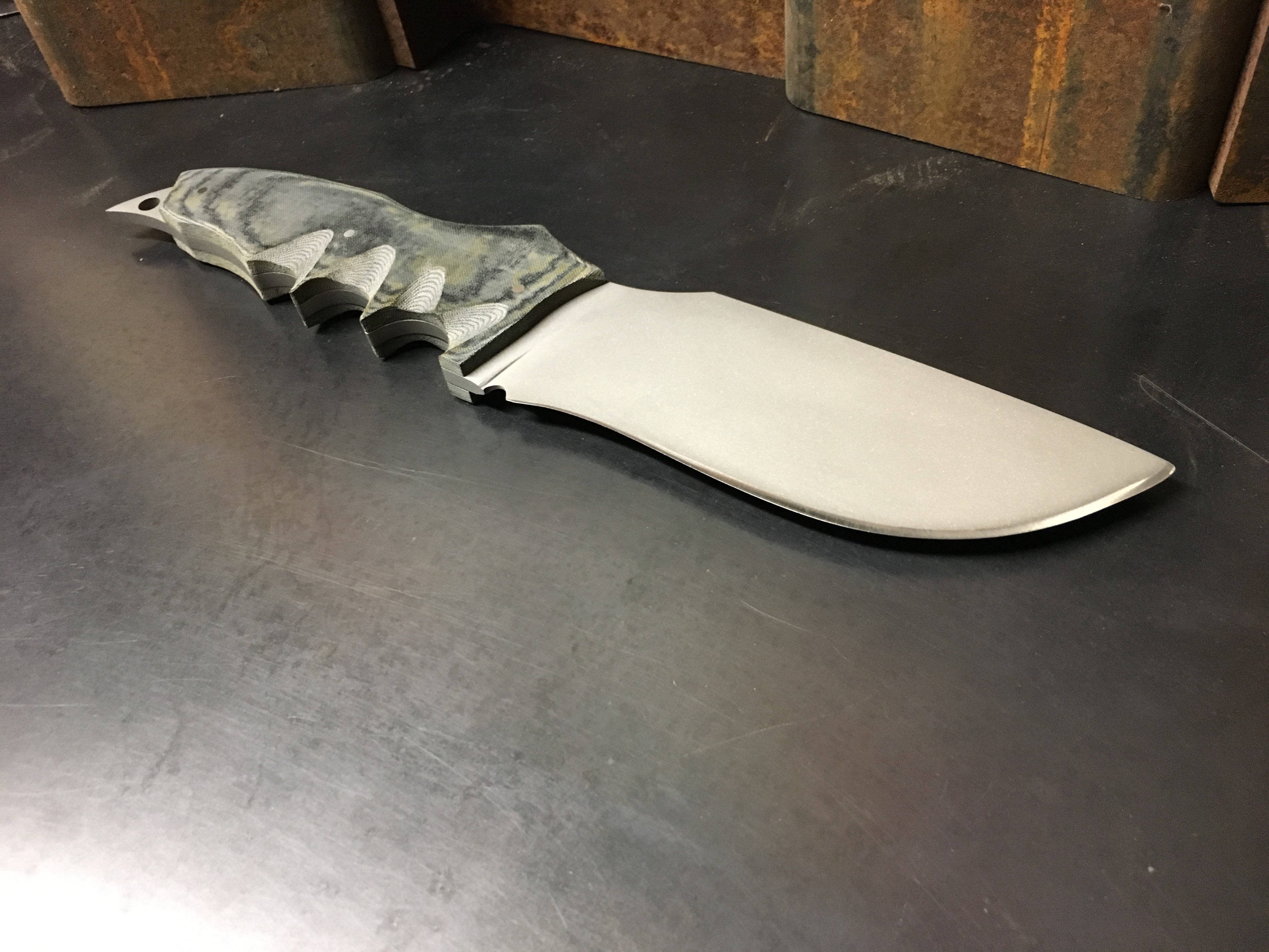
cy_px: 476
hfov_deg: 61.7
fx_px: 1063
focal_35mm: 29
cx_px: 634
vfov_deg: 48.2
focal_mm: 4.15
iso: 200
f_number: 2.2
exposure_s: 1/20
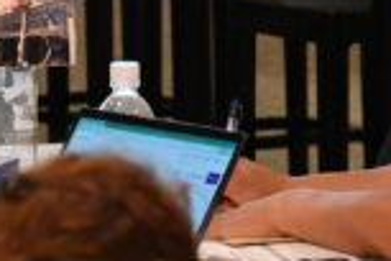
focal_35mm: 641
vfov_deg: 2.1
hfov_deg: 3.2
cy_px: 114
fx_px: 6961
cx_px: -302
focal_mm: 64
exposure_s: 1/60
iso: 5600
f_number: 4.8
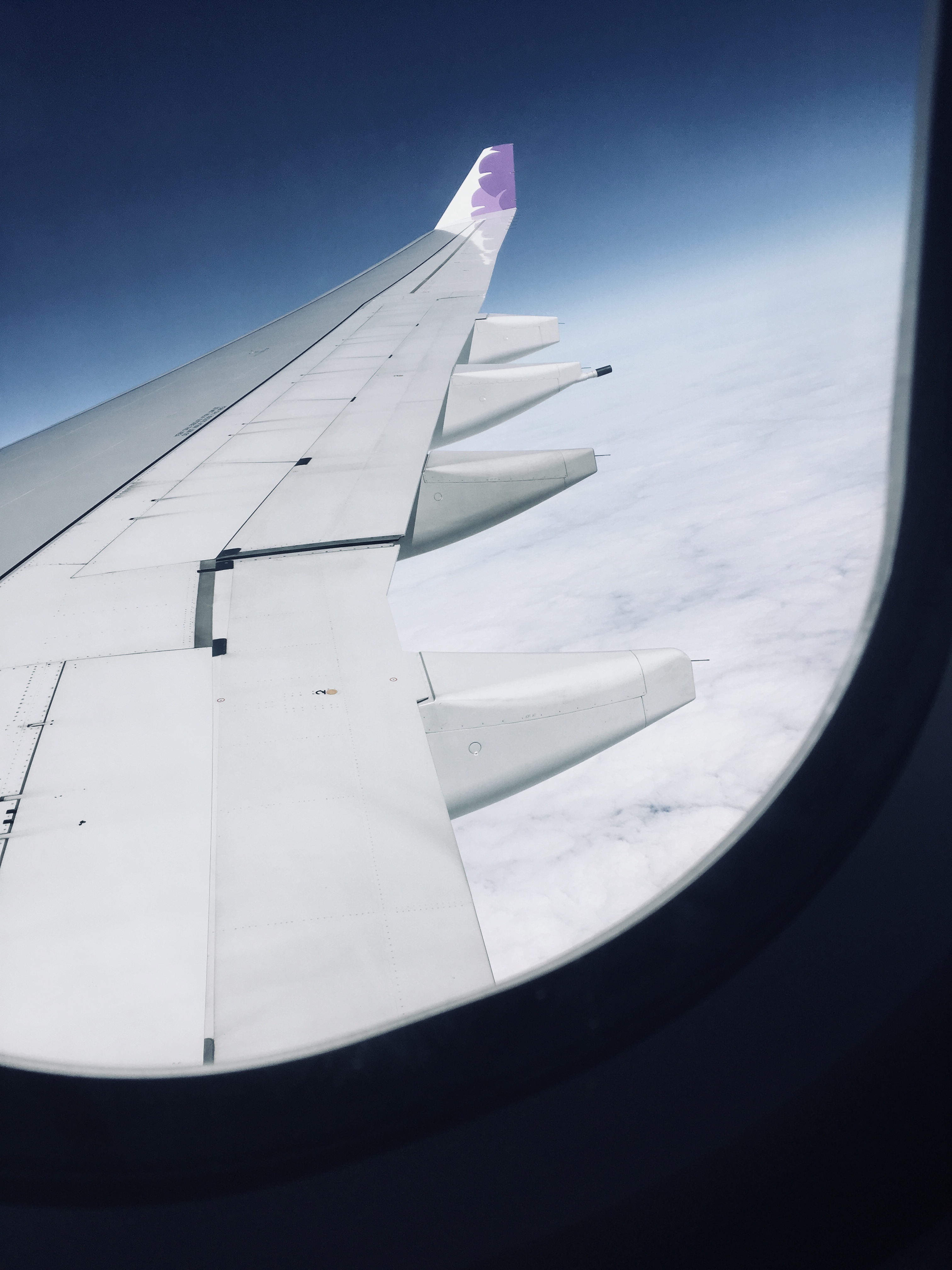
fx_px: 1063
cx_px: 476
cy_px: 635
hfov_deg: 48.2
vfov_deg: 61.7
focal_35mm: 29
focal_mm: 4.15
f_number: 2.2
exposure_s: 1/3497
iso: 25
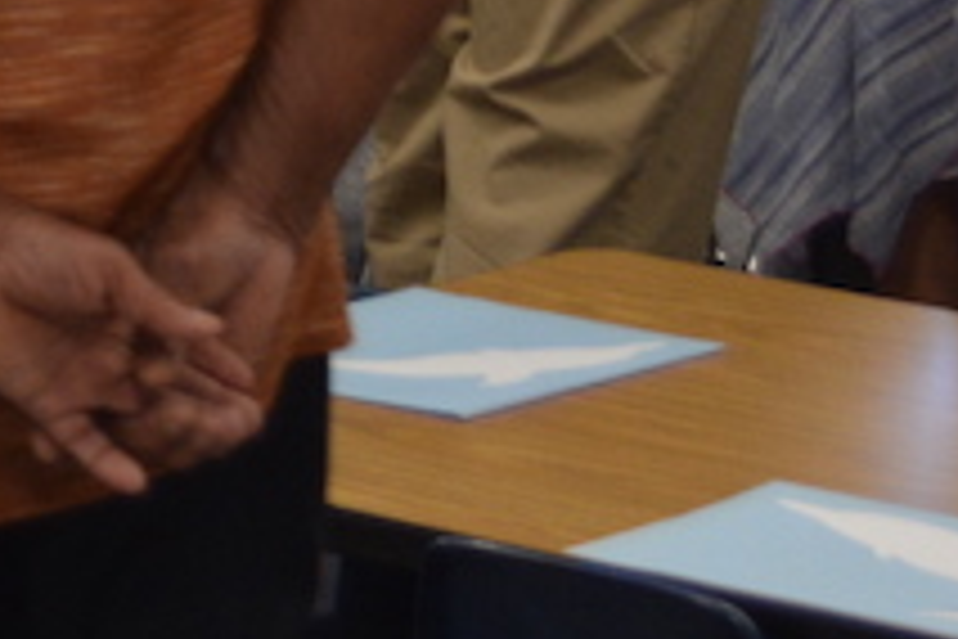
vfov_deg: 5.1
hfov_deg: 7.7
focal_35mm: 254
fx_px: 6759
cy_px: -1278
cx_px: -1120
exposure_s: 1/60
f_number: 4
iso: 450
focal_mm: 24
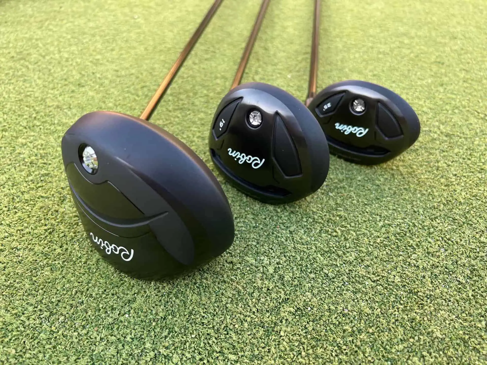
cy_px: 182
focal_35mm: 26
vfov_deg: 53.1
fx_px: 366
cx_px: 244
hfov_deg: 67.3
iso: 64
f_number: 1.5
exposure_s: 1/121
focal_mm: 5.7
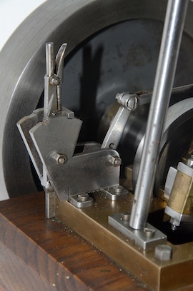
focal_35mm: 158
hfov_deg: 8.7
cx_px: 96
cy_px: 146
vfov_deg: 13.1
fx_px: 1273
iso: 1000
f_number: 13
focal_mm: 105
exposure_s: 1/60
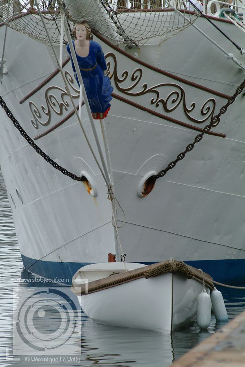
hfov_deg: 4.6
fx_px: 3062
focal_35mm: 300
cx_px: 122
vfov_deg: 6.9
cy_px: 184
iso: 200
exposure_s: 1/500
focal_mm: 200
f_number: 5.6
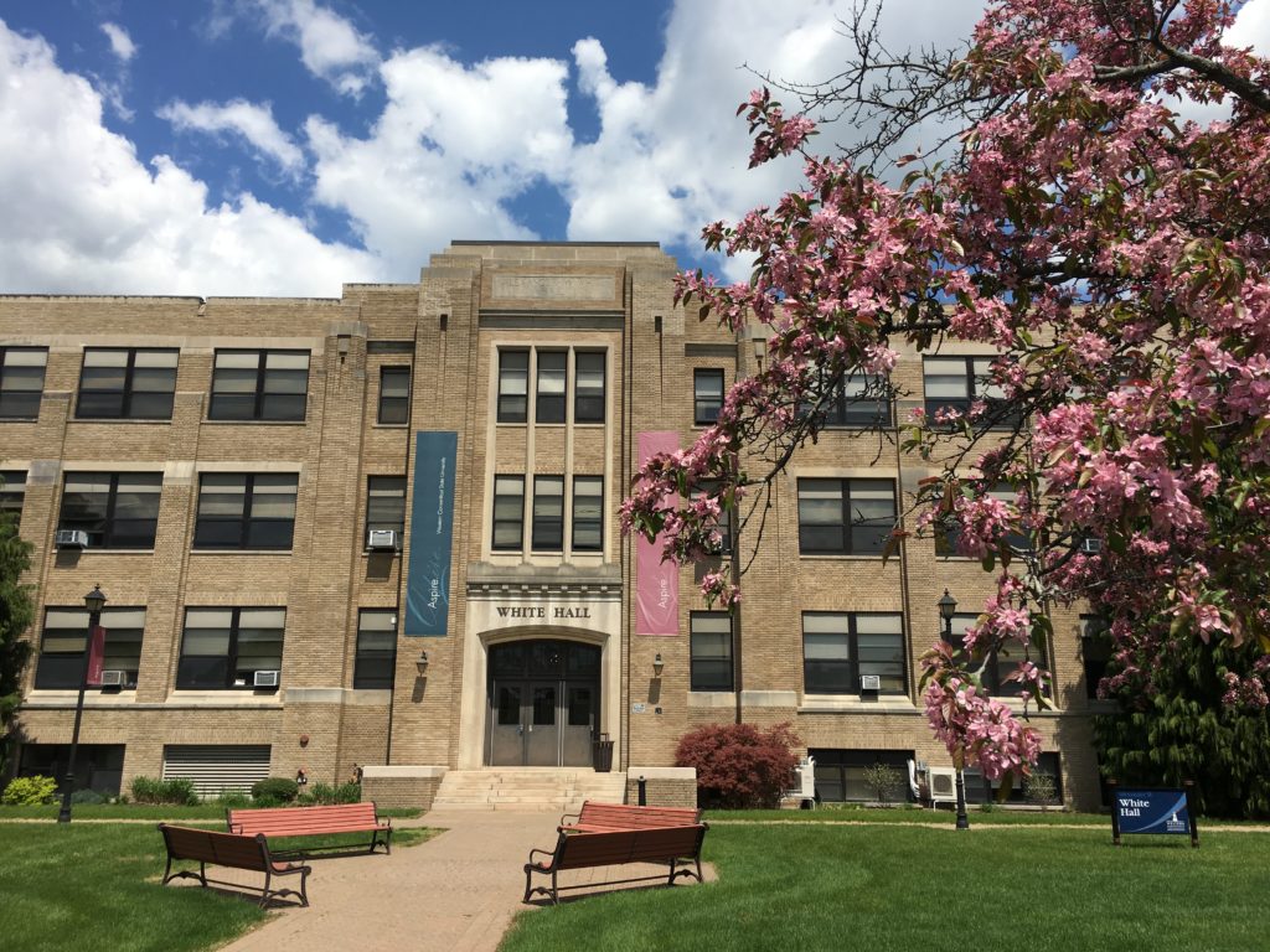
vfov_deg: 48.2
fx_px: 1064
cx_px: 635
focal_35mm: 29
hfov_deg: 61.7
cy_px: 476
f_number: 2.2
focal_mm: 4.15
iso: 25
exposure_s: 1/2262
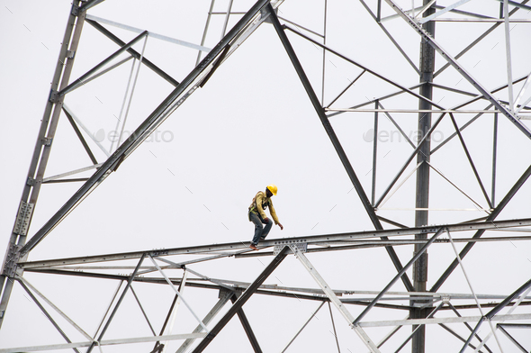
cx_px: 266
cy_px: 176
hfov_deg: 9.2
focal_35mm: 225
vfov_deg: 6.1
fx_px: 3315
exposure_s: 1/500
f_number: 8
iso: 200
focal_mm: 150
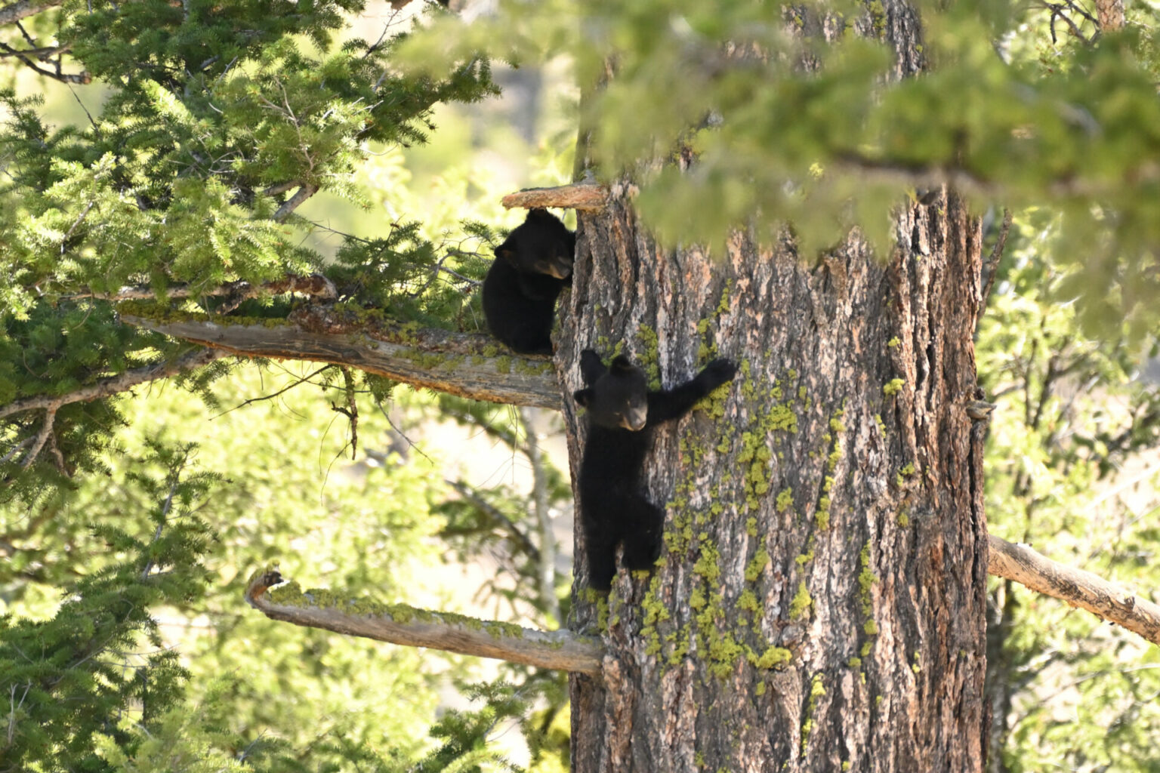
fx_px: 24165
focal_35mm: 750
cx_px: 580
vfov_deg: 1.8
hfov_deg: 2.7
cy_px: 386
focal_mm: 500
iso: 3200
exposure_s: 1/1250
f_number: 5.6
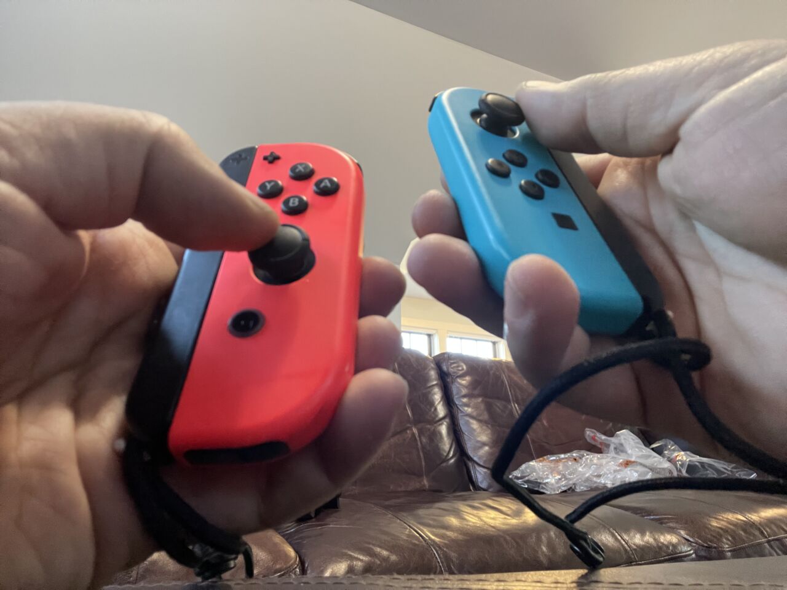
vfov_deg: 58.9
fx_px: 523
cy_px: 295
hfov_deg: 73.9
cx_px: 394
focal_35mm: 23
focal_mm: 2.71
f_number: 2.2
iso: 640
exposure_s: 1/30
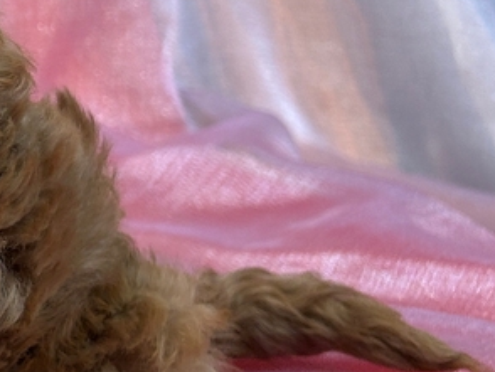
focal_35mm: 106
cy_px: 72
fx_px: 1517
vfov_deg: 13.9
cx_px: -428
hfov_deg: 15.6
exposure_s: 1/120
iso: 80
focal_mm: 5.7
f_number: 1.5
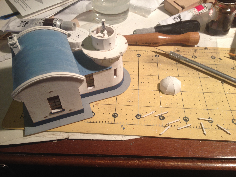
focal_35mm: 35
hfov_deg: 52.6
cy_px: 88
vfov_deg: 40.7
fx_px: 239
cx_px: 118
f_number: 2.4
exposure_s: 1/24
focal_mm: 4.28
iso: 50
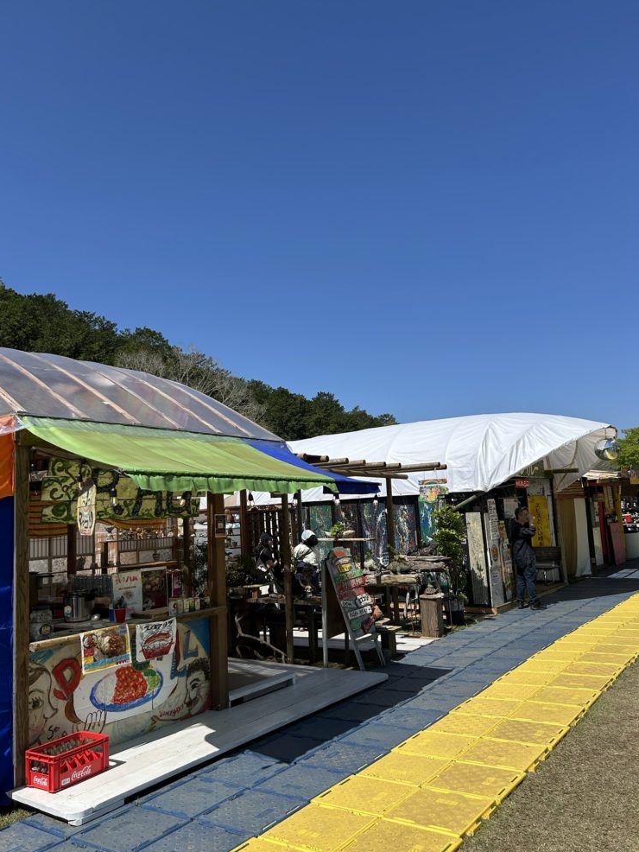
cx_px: 315
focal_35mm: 27
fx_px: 664
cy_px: 435
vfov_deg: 65.3
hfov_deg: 51.4
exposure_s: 1/5319
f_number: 1.5
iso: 50
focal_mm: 5.7
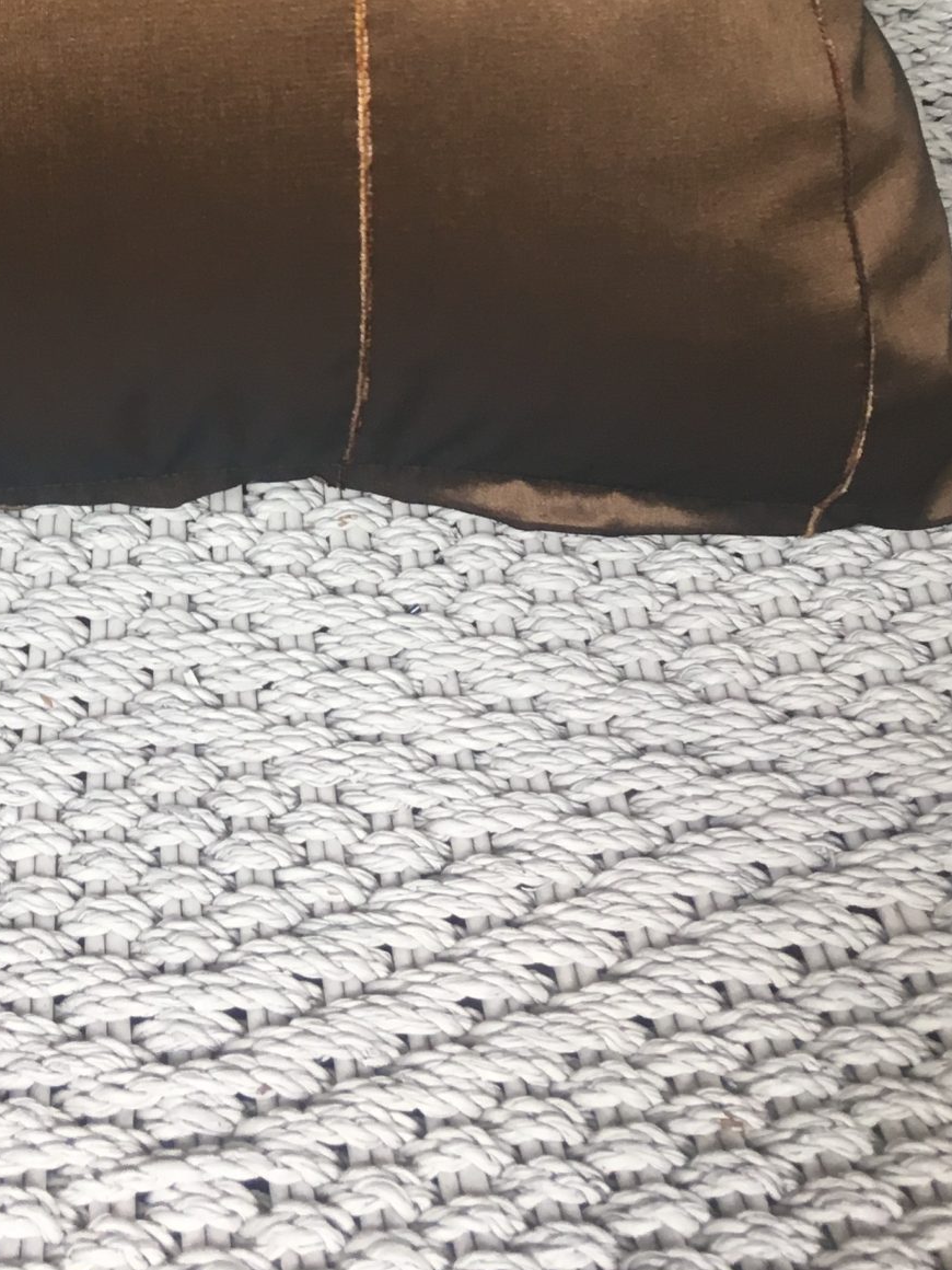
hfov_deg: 22.4
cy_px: -124
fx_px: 2347
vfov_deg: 27.7
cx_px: 95
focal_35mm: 64
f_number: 2.2
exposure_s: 1/33
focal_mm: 4.15
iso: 40
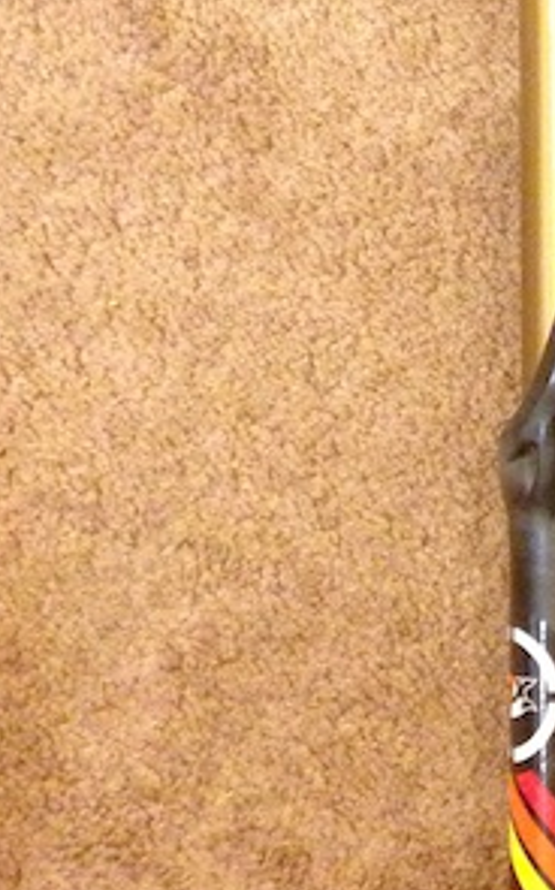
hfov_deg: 13.2
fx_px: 2302
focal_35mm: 95
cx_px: 766
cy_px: 317
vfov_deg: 21.8
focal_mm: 4.12
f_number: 2.4
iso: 640
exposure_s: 1/15
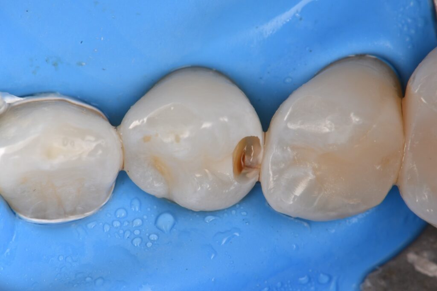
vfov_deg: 8.7
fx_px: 1905
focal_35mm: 157
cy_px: 146
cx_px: 218
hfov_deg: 13.1
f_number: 32
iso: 200
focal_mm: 105
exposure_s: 1/160
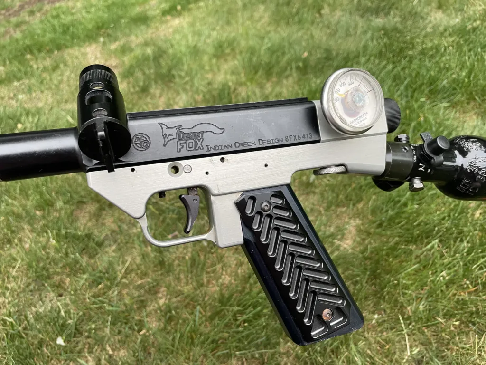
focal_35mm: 26
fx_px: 365
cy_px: 182
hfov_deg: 67.3
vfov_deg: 53.1
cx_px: 243
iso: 125
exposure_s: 1/81
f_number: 1.6
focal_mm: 4.2
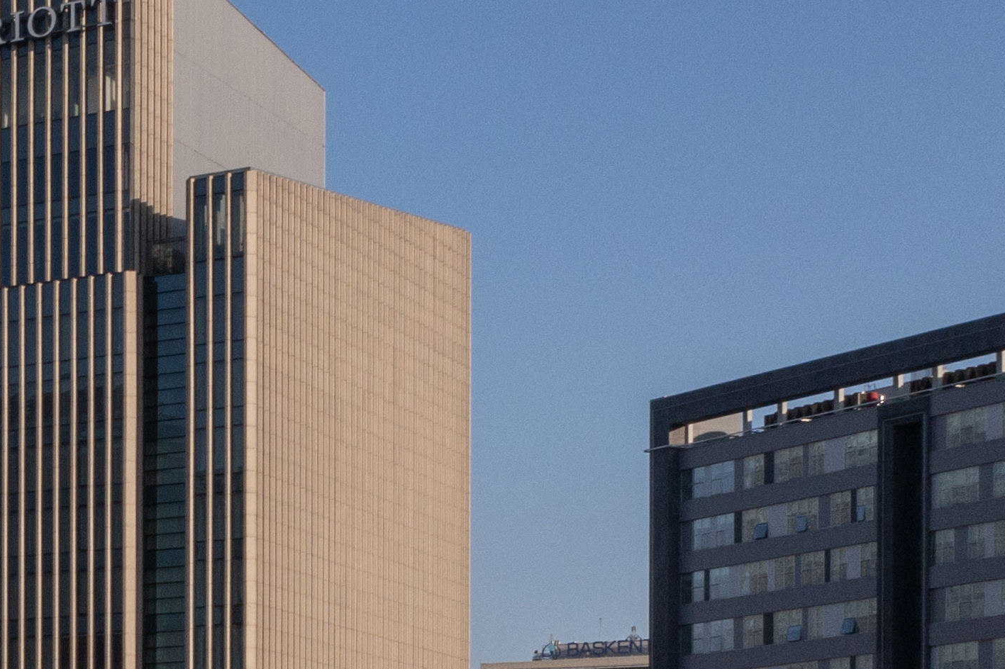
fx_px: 3014
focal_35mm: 108
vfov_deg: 12.0
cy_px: 1062
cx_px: -812
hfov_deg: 16.0
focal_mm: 10.26
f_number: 6.3
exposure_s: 1/500
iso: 100
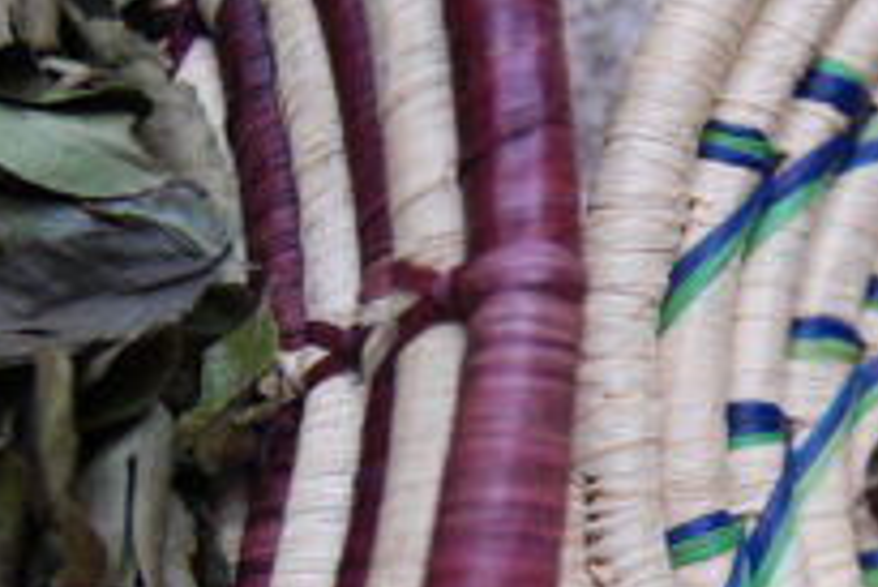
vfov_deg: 16.9
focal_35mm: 80
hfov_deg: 25.2
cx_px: 612
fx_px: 1952
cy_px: 484
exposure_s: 1/80
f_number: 5
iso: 400
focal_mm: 26
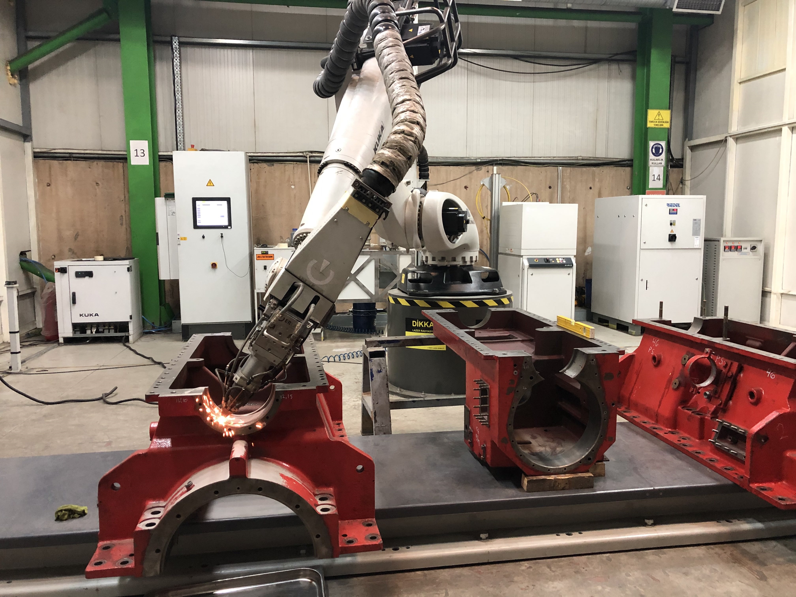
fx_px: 644
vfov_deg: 49.7
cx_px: 398
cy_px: 298
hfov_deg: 63.4
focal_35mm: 28
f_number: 1.8
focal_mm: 4
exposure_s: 1/15
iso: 80
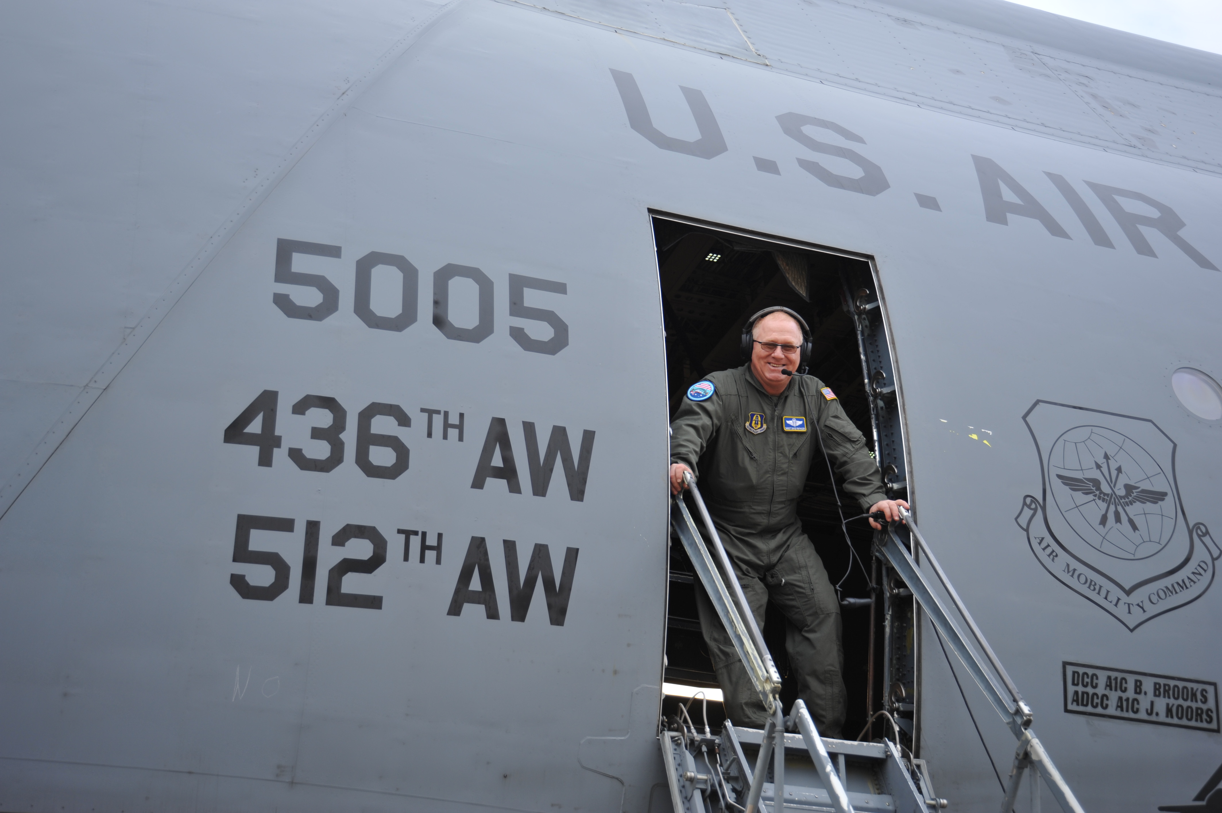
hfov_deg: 39.6
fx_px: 1696
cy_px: 406
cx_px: 611
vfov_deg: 27.0
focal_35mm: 50
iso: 250
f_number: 5.6
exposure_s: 1/125
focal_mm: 50
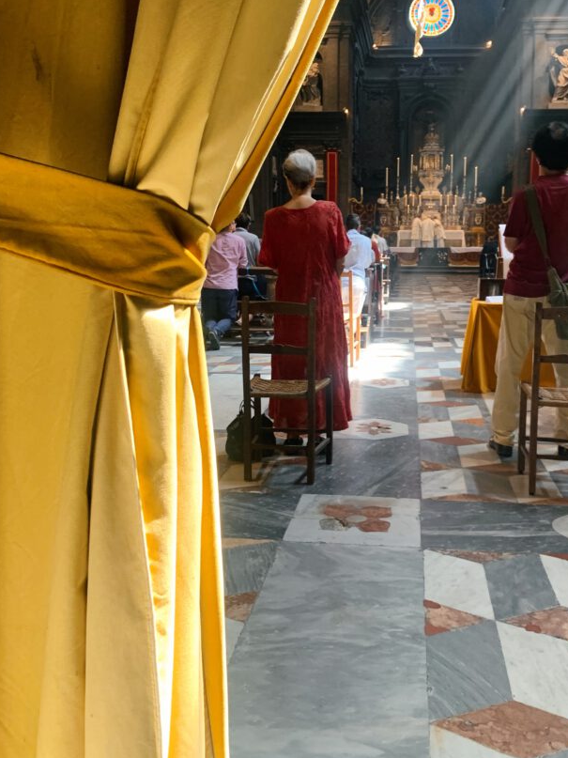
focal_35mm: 33
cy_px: 325
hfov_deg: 42.7
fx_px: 722
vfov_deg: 55.2
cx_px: 341
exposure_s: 1/60
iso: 125
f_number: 1.8
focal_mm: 4.25
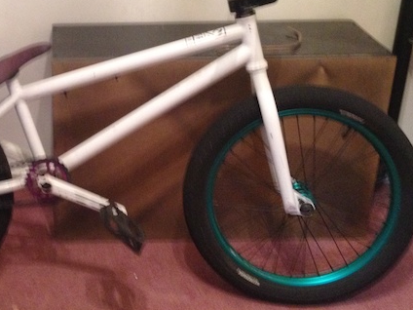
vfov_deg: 22.1
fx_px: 787
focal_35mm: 66
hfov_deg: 28.6
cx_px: 66
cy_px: 83
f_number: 2.4
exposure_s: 1/15
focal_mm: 4.28
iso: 400
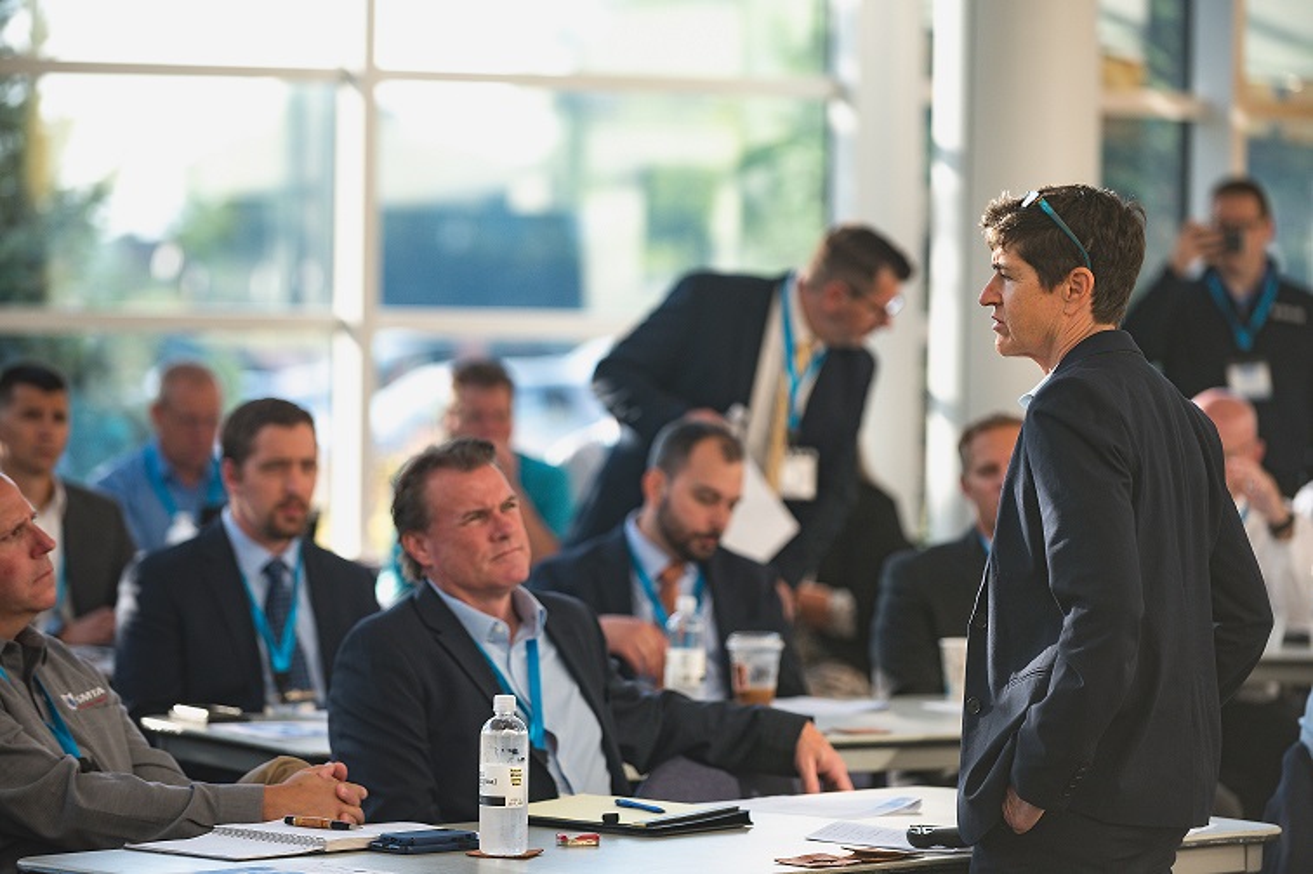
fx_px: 5103
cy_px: 437
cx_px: 656
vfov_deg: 9.8
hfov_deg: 14.7
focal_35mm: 140
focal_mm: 140
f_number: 3.2
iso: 800
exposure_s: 1/2000
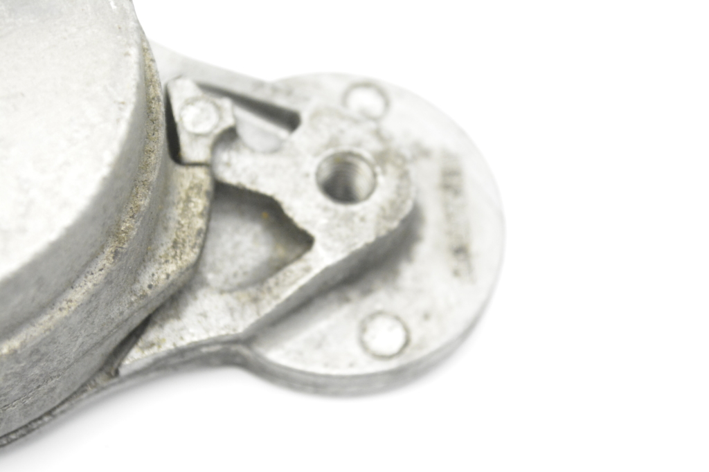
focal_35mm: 82
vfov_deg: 16.5
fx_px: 1624
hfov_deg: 24.6
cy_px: 236
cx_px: 354
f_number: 7.1
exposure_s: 1/200
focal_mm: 55
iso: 6400
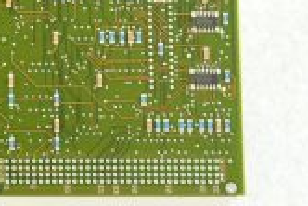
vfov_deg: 7.8
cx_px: -91
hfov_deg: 11.6
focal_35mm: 173
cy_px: -92
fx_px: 1481
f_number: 7.1
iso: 1600
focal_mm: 48
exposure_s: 1/125
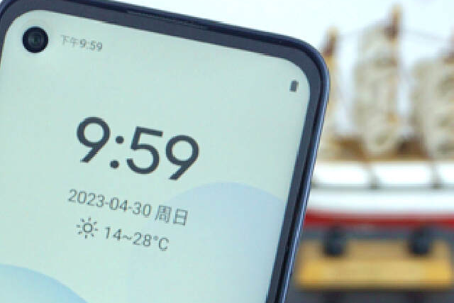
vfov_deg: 13.0
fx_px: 1305
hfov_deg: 19.5
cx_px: 96
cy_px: 331
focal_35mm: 104
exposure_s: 1/60
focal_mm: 23
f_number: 4.5
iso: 200
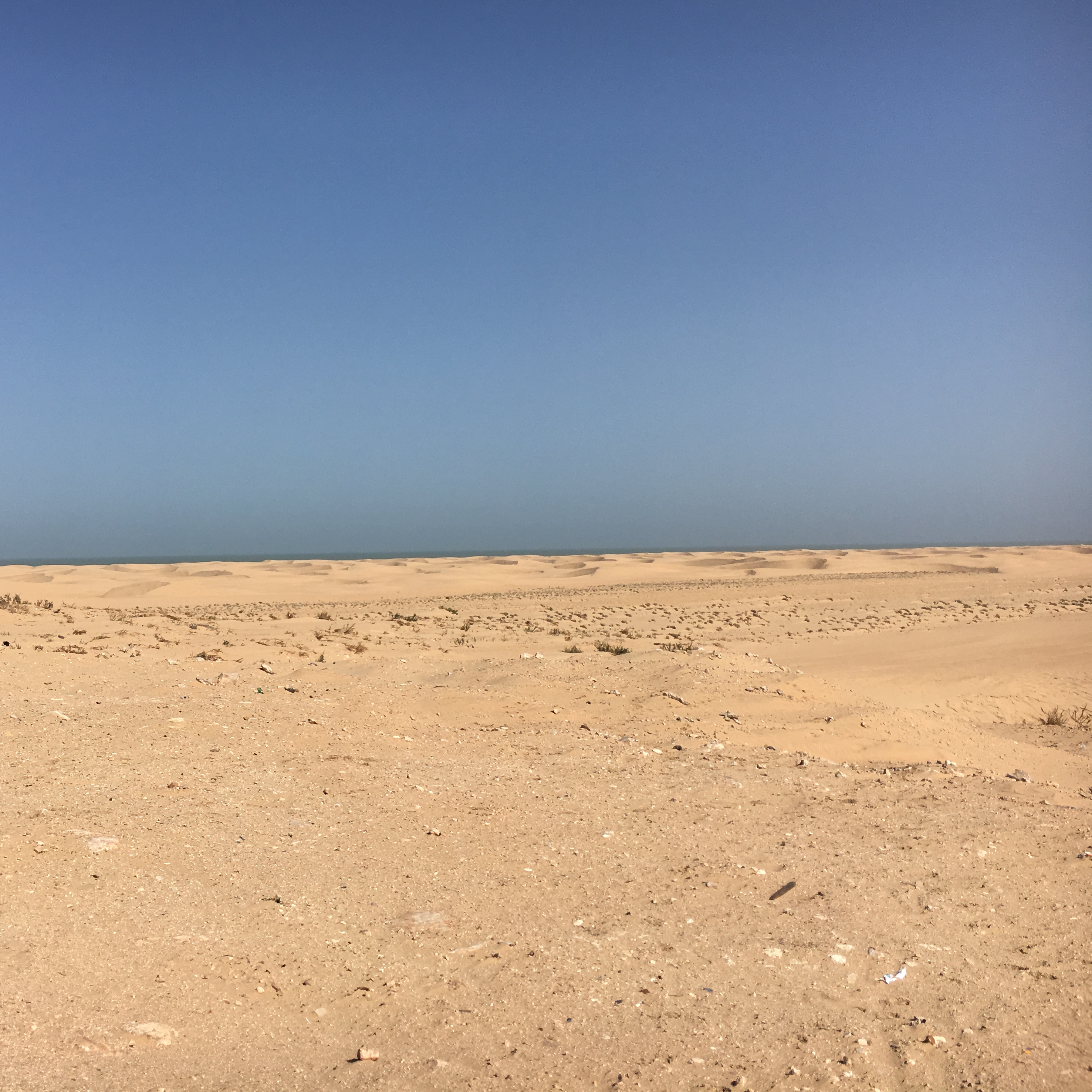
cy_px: 537
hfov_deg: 46.4
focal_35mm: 35
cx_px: 350
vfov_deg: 47.2
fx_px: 1249
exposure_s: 1/3663
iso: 25
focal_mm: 4.15
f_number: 2.2
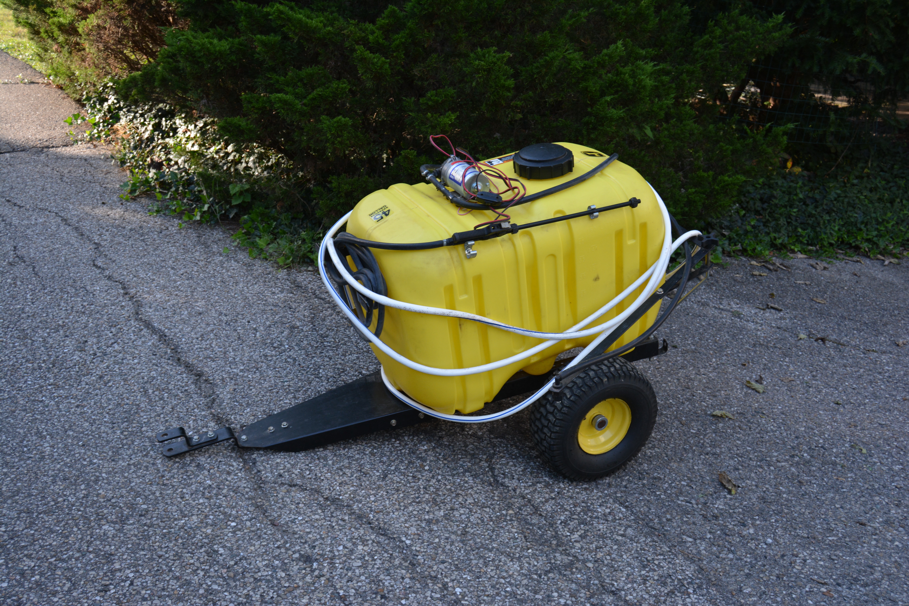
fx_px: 909
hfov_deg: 53.1
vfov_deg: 36.9
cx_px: 454
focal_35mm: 36
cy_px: 303
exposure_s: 1/125
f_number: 5.6
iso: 400
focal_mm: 24
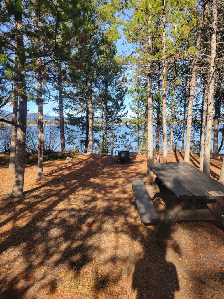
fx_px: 224
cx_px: 112
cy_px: 150
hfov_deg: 53.1
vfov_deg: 67.3
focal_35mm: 26
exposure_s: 1/709
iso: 40
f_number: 1.8
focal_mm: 5.4
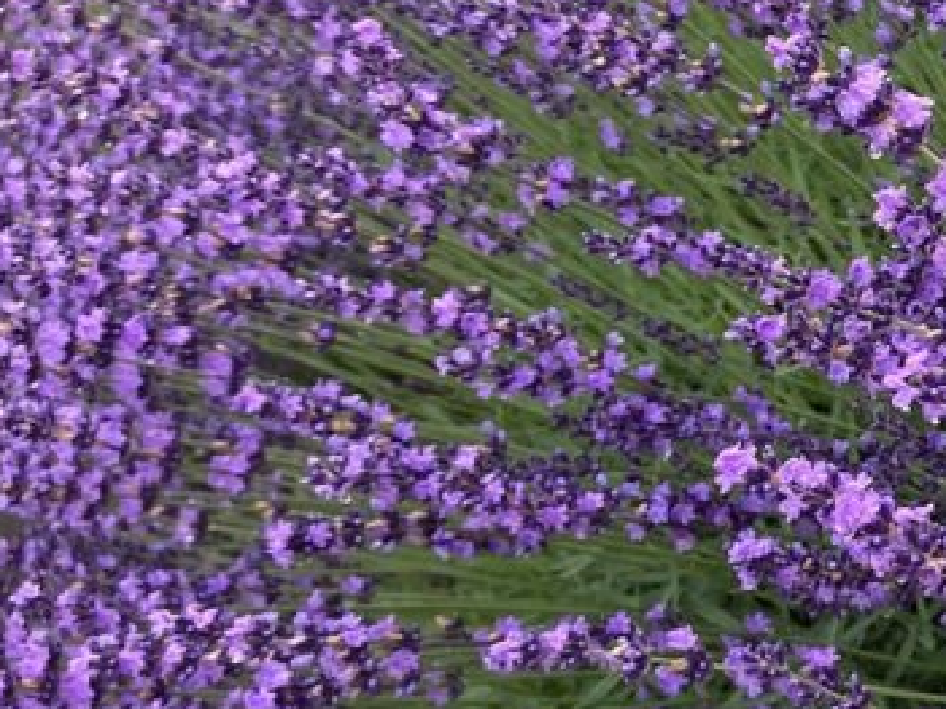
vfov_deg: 19.5
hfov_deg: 24.1
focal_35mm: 75
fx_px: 2049
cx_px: 1065
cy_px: 527
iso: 80
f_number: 1.8
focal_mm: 3.99
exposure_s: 1/120
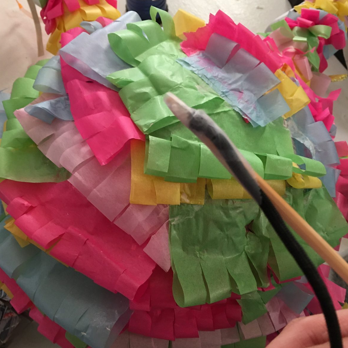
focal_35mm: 35
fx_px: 398
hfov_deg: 47.2
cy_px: 185
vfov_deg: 47.2
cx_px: 172
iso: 64
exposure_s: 1/15
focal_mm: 4.15
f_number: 2.2
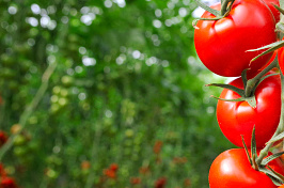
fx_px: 543
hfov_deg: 29.0
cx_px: 203
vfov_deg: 19.6
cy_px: 112
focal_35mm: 69
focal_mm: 24
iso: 400
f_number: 4.5
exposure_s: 1/500
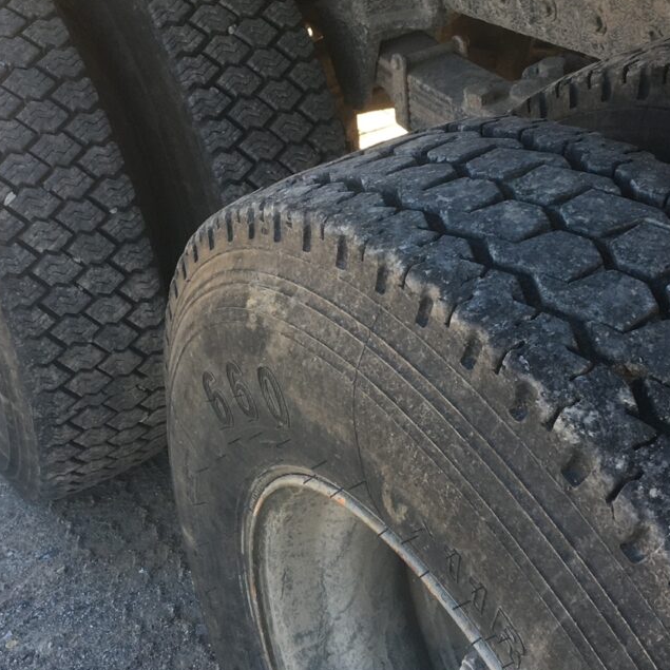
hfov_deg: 27.7
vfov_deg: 27.7
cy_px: 280
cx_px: 361
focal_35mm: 62
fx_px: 1358
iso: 32
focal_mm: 4.15
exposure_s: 1/120
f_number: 2.2
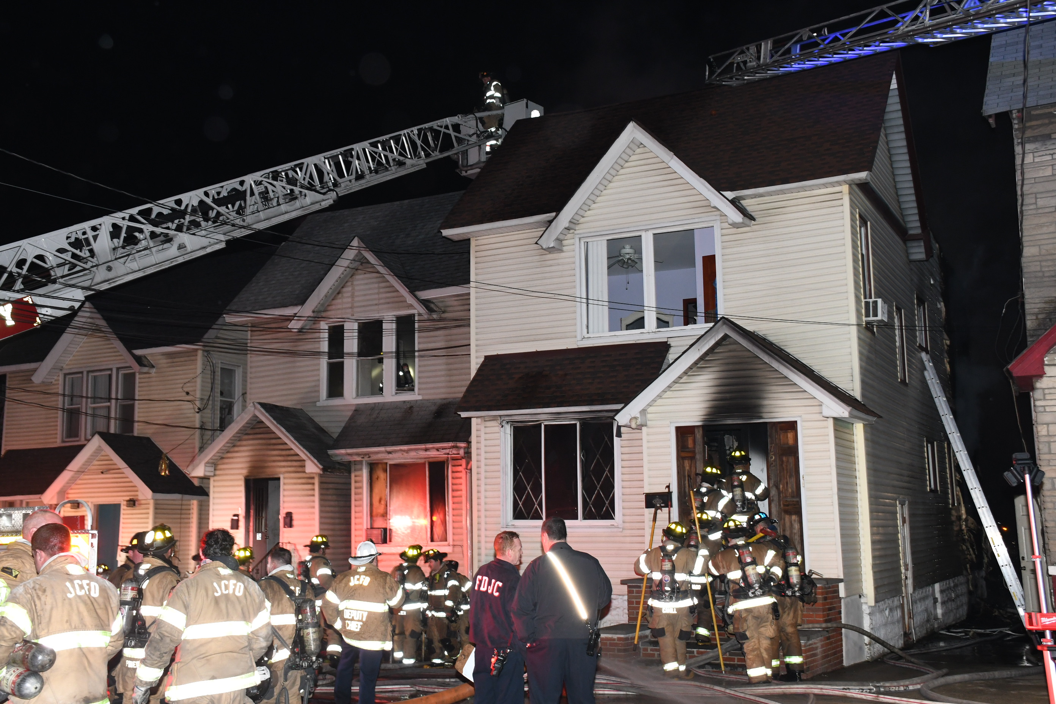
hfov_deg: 49.6
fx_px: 1144
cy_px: 352
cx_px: 528
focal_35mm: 39
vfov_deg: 34.2
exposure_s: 1/60
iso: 1250
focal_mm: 26
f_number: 8
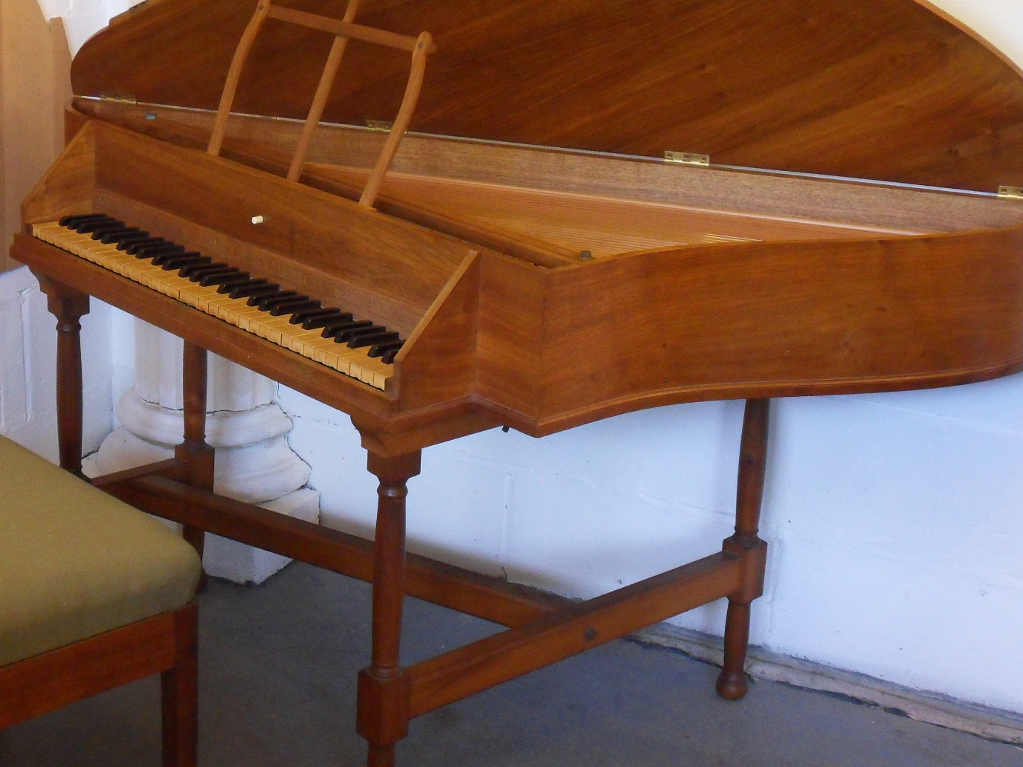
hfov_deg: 28.9
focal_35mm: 67
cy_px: 309
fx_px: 1980
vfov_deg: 21.9
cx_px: 389
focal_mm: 7.9
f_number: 4.2
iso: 400
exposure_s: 1/20
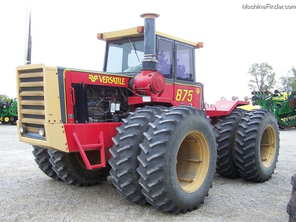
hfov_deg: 49.0
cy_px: 111
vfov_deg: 37.7
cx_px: 148
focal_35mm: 38
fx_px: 325
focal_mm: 6.3
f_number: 2.8
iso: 80
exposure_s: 1/60
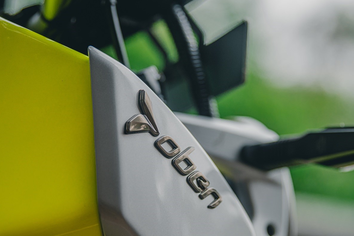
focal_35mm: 137
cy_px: 155
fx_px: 1347
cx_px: 208
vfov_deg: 10.0
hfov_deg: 15.0
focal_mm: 100
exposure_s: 1/500
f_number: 2.8
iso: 320
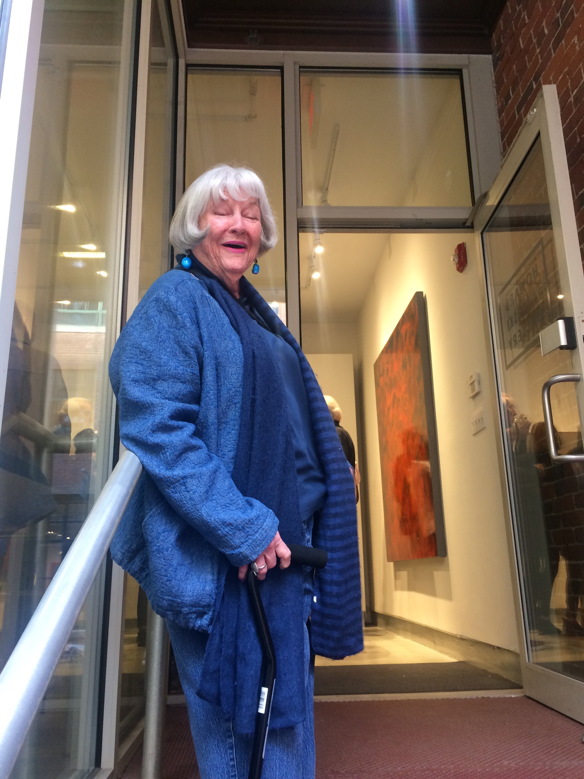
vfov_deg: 61.7
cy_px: 390
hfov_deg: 48.2
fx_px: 652
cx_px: 292
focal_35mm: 29
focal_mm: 4.15
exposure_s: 1/30
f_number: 2.2
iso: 80
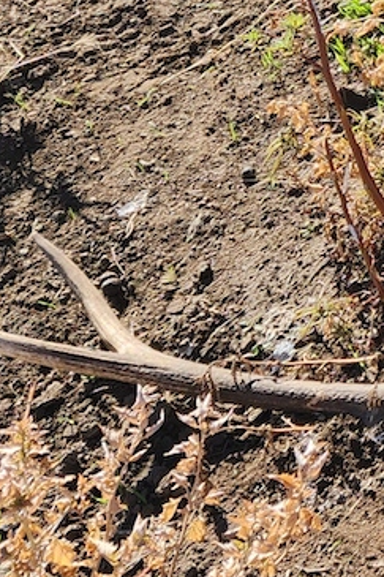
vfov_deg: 16.9
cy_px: -225
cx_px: 871
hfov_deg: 10.7
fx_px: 1794
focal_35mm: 112
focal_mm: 5.4
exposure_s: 1/978
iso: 20
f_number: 1.8
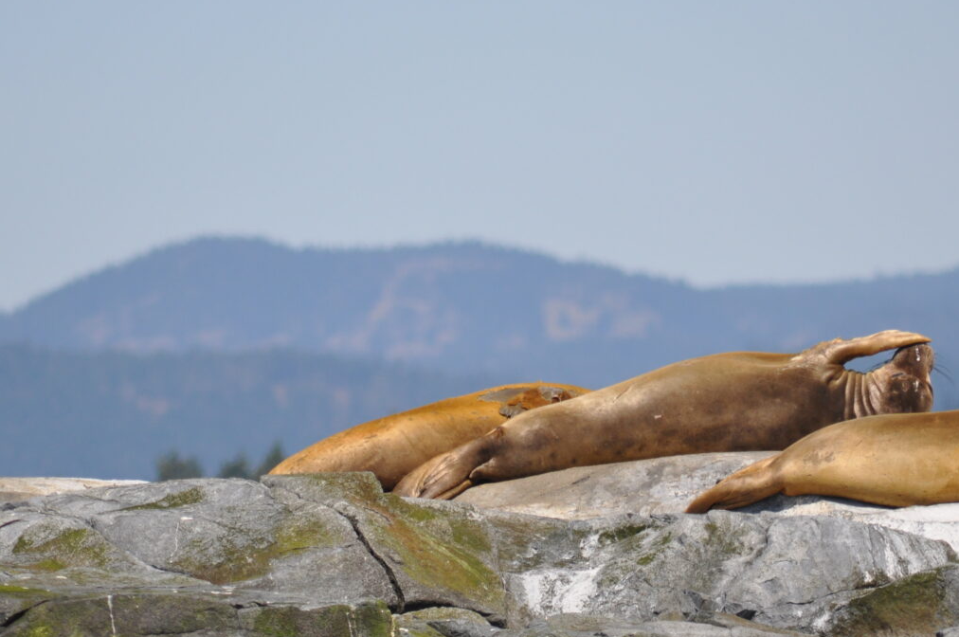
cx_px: 560
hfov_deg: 3.0
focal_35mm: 683
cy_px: 282
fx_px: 18171
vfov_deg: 2.0
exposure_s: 1/2000
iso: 360
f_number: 5.6
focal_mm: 300
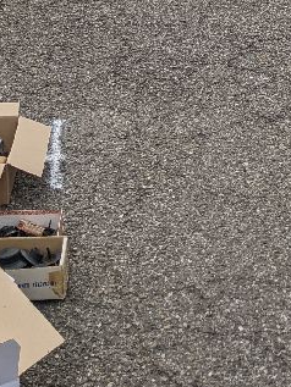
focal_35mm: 103
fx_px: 1154
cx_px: 254
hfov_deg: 14.3
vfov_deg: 17.6
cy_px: -145
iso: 43
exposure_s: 1/782
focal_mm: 4.44
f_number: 1.8
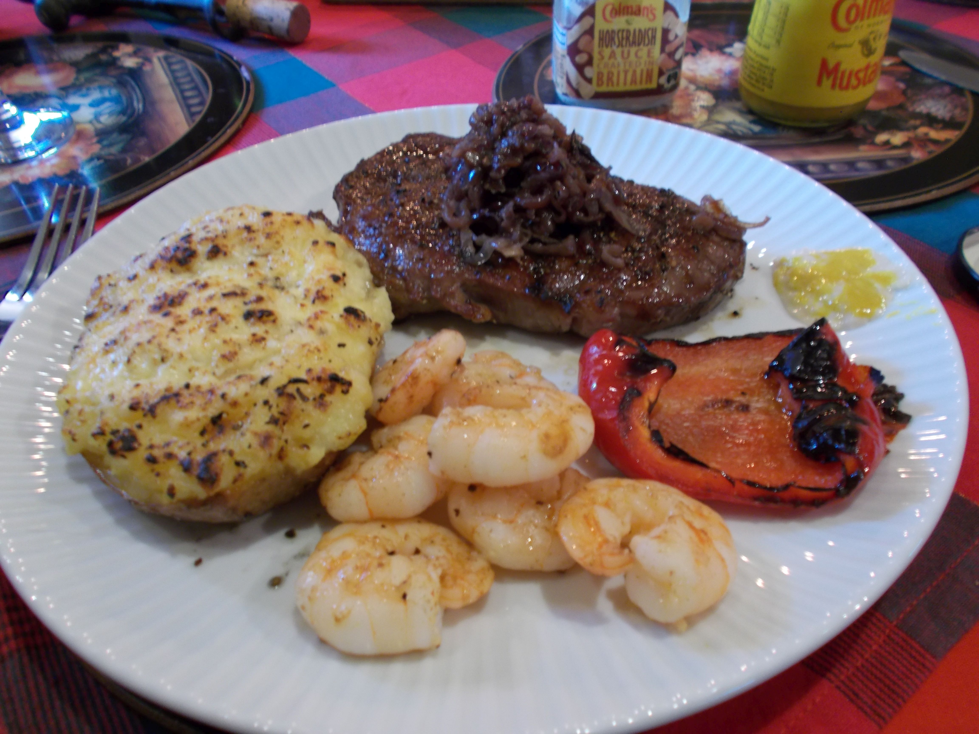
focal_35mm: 30
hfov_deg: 60.0
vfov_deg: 46.8
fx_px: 848
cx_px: 490
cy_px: 367
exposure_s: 1/2
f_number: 3.4
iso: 200
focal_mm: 5.3
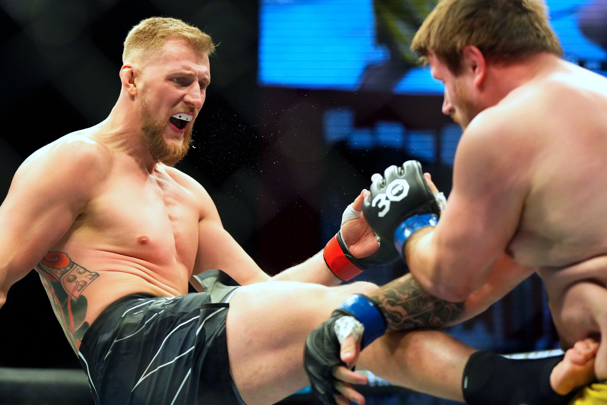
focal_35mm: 99
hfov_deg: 20.6
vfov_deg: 13.8
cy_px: 202
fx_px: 1669
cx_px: 304
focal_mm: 99
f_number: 2.8
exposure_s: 1/2500
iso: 3200
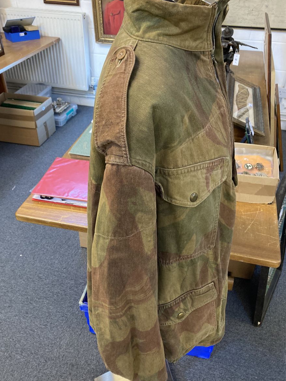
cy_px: 183
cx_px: 137
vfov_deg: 56.8
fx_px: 352
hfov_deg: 44.2
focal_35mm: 32
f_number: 1.8
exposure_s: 1/50
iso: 200
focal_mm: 3.99
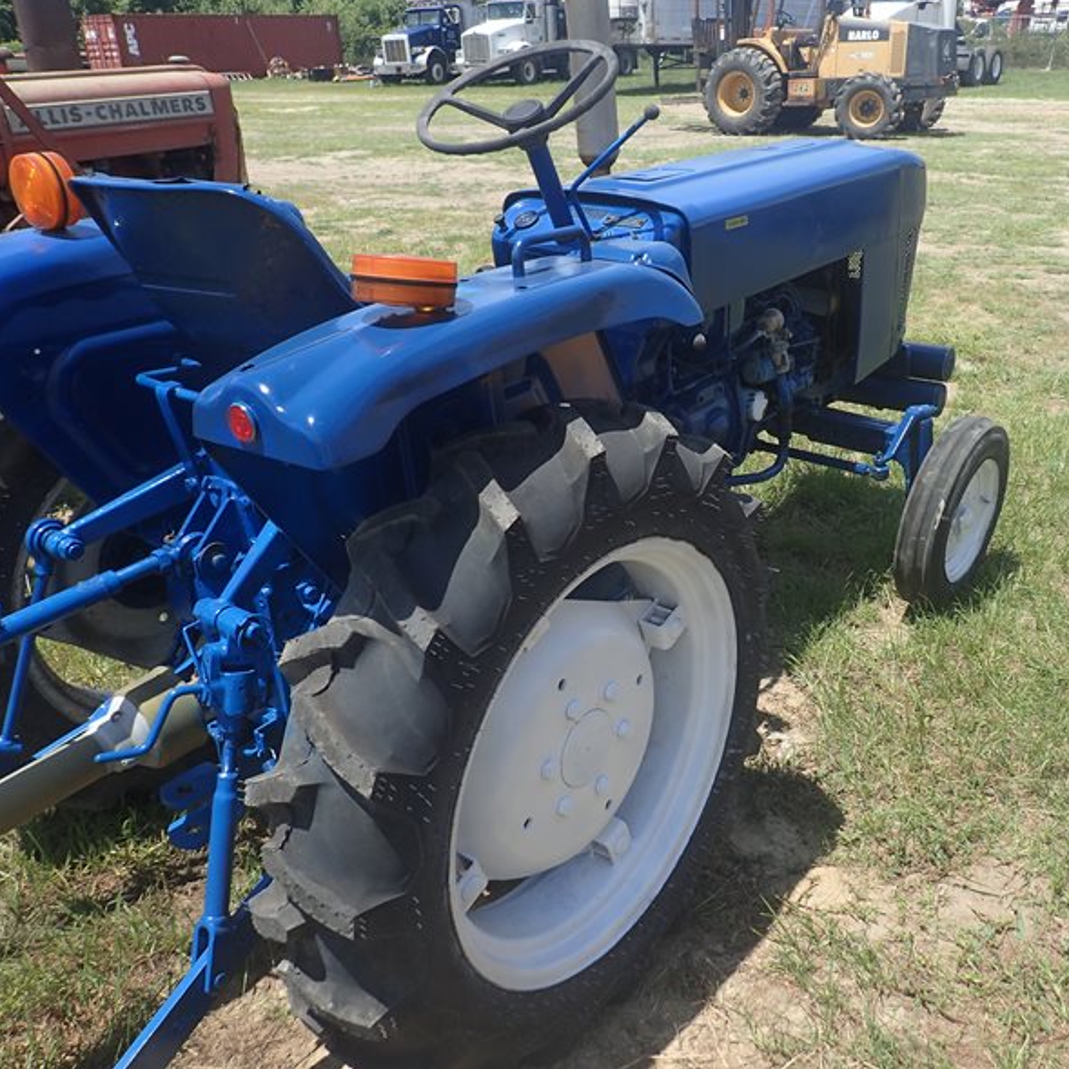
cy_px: 526
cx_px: 637
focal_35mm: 30
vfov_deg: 54.0
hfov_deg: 53.7
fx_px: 1048
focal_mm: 4.5
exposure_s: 1/1250
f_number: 2.8
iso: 100
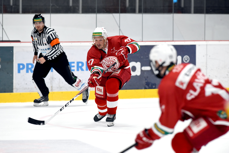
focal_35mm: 300
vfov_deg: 4.6
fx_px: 1909
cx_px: 114
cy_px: 76
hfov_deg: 6.9
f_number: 5.6
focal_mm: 300
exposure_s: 1/1000
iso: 5000
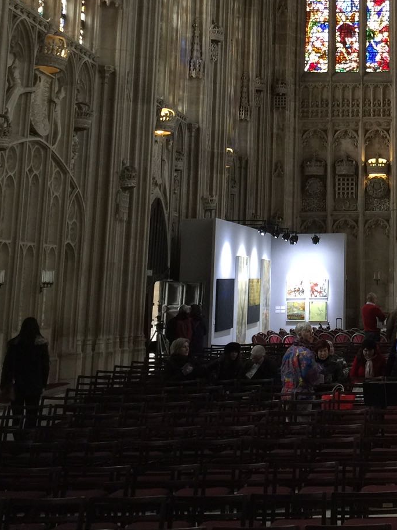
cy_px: 78
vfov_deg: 28.9
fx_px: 994
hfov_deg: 21.5
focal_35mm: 65
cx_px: 429
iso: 50
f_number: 2.2
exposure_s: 1/15
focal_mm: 4.15
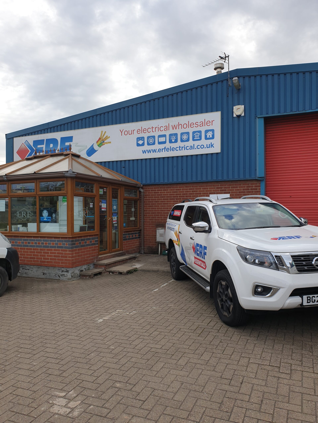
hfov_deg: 53.1
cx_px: 159
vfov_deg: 67.3
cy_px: 212
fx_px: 318
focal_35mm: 26
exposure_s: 1/516
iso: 50
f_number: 2.4
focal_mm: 4.3
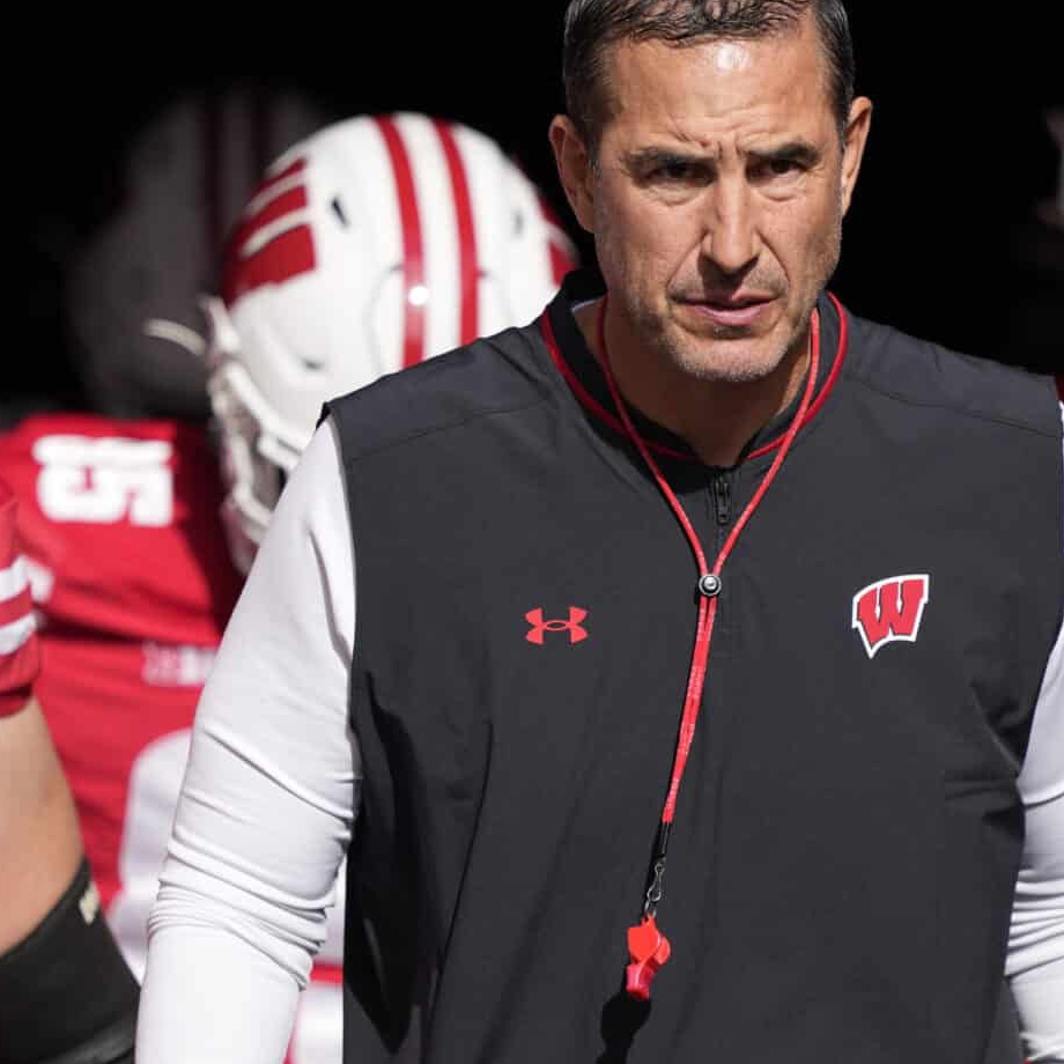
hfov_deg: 2.3
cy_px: 662
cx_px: 658
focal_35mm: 757
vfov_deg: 2.3
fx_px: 26325
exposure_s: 1/2500
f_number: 2.8
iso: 160
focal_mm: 400
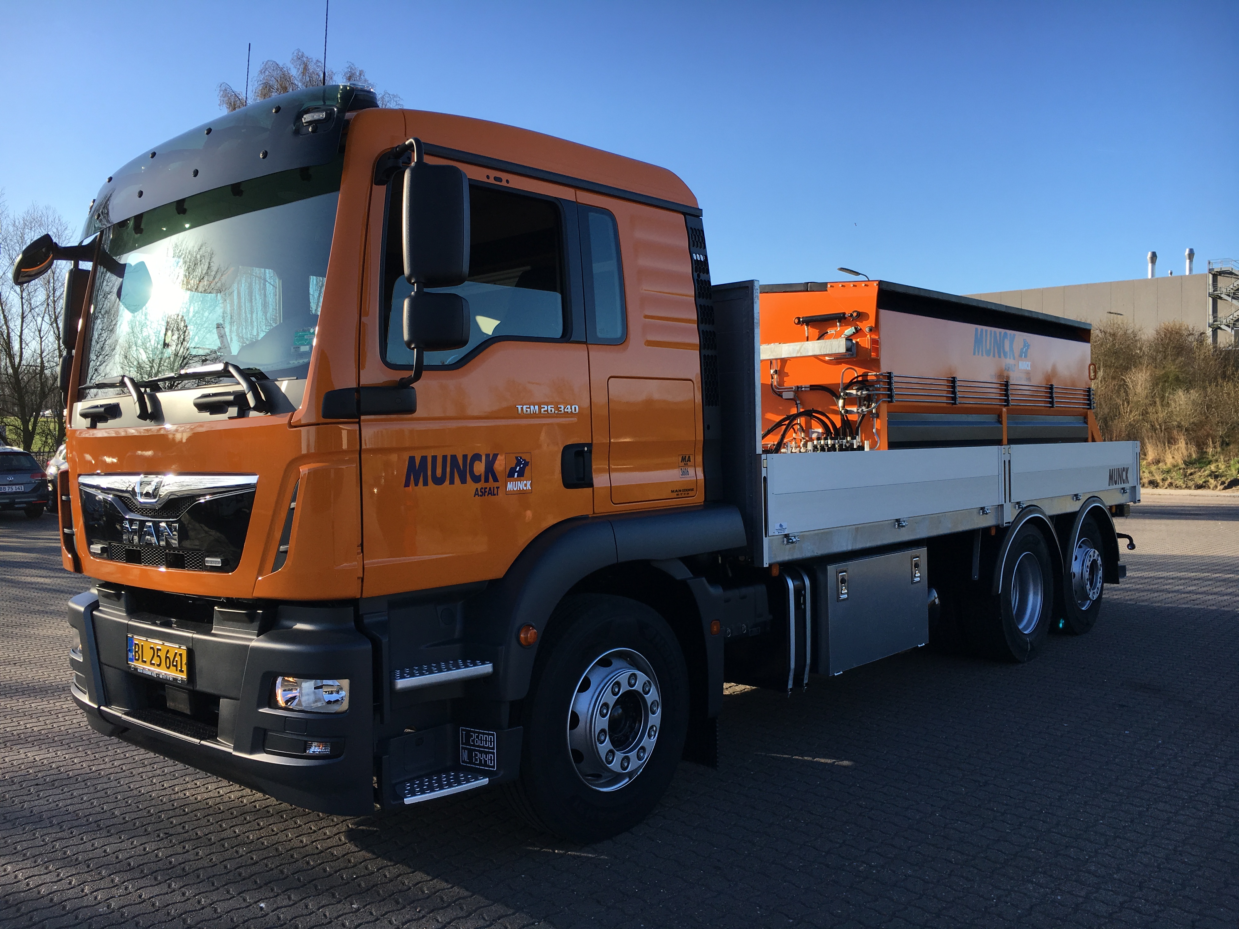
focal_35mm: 29
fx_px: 1038
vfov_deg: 48.2
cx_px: 620
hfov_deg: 61.7
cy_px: 464
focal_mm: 4.15
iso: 25
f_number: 2.2
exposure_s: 1/725
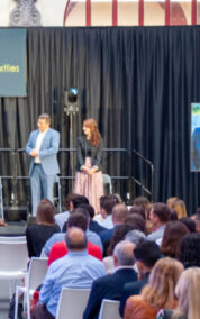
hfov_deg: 8.9
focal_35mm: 143
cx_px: -108
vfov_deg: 14.6
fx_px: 1245
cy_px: 220
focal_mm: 52
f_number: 2.8
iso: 800
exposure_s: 1/40
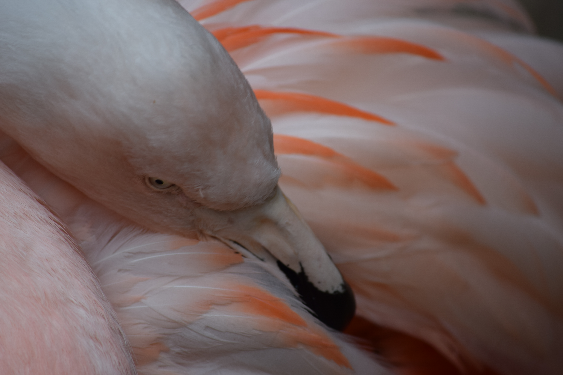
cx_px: 282
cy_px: 188
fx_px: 7037
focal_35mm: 450
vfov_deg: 3.1
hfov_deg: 4.6
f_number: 5.6
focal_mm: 300
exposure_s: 1/200
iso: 100
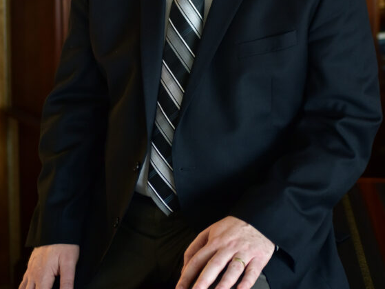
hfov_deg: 19.1
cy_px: 18
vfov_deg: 14.2
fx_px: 1145
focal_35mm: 103
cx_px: 200
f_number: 3.2
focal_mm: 52
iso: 1000
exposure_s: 1/25
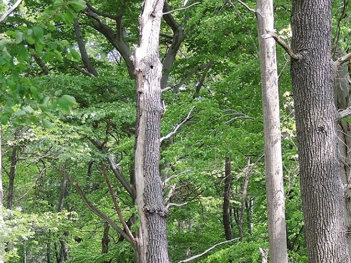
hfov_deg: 17.8
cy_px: 289
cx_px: 378
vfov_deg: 13.6
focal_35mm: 107
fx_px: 1085
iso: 80
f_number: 2.5
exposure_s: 1/125
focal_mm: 9.9
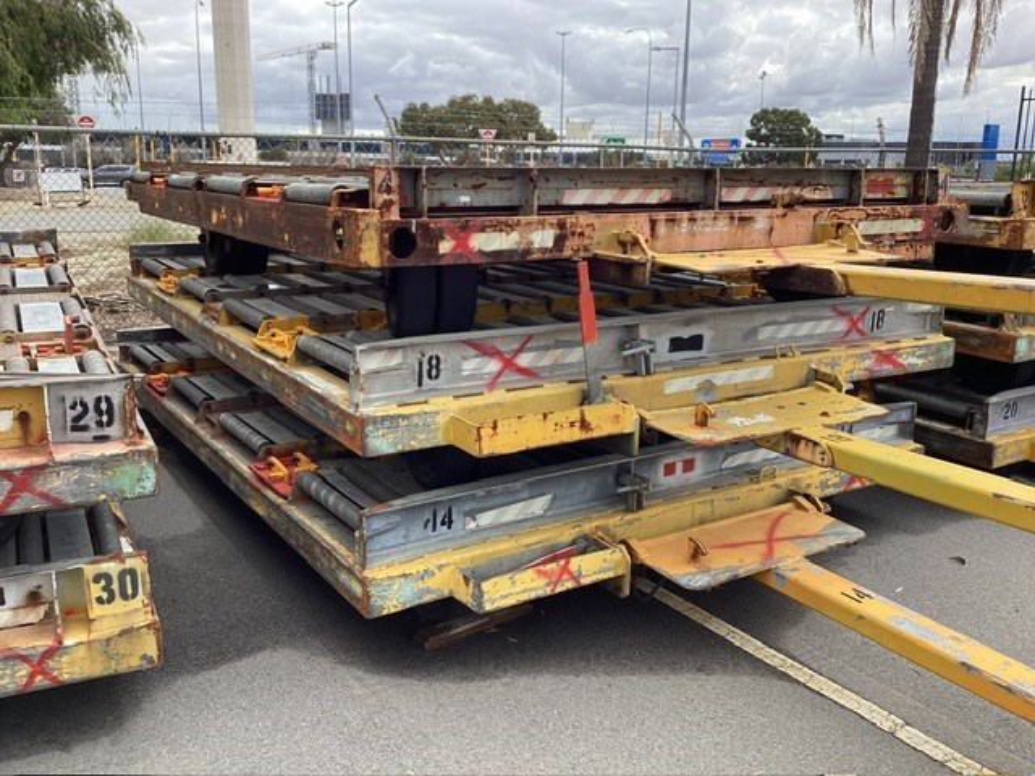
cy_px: 388
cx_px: 518
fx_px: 927
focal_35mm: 31
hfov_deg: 58.4
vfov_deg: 45.4
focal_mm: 3.3
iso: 25
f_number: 2.4
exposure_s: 1/403
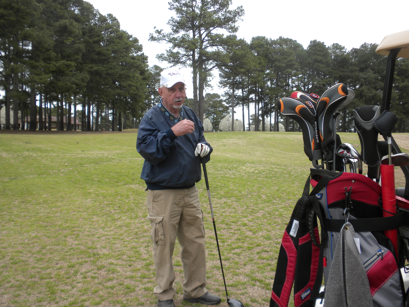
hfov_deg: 50.1
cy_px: 154
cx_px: 204
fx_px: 437
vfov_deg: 38.7
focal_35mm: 37
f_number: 3.5
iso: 64
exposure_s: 1/304
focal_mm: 6.6
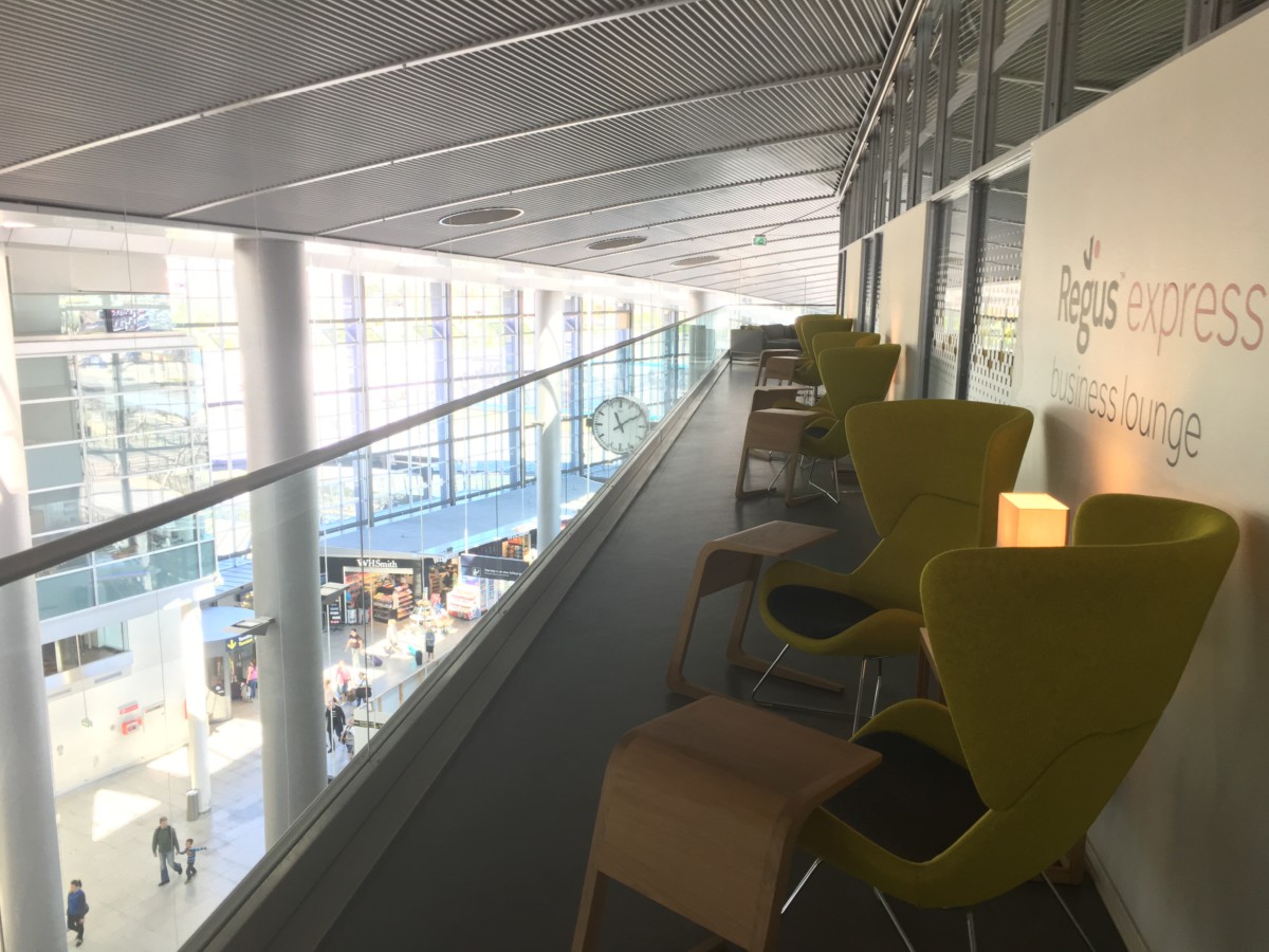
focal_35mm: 29
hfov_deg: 61.7
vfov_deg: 48.2
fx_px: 1063
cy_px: 476
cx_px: 634
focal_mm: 4.15
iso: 50
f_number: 2.2
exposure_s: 1/33
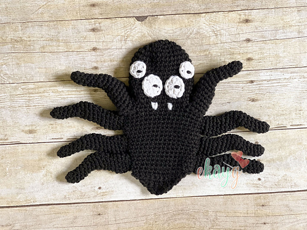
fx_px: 683
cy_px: 115
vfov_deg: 19.1
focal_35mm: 77
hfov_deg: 25.3
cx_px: 154
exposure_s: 1/40
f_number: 2.8
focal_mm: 9
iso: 250
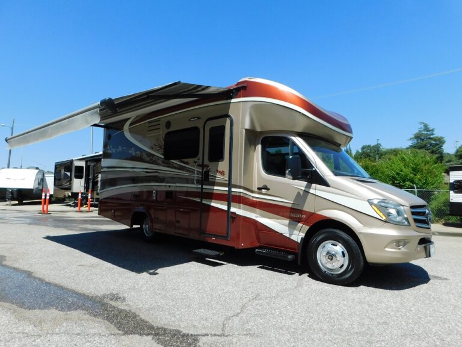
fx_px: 307
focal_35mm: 23
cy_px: 174
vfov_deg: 58.9
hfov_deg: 73.9
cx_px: 231
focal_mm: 4
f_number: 3
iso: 125
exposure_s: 1/1500
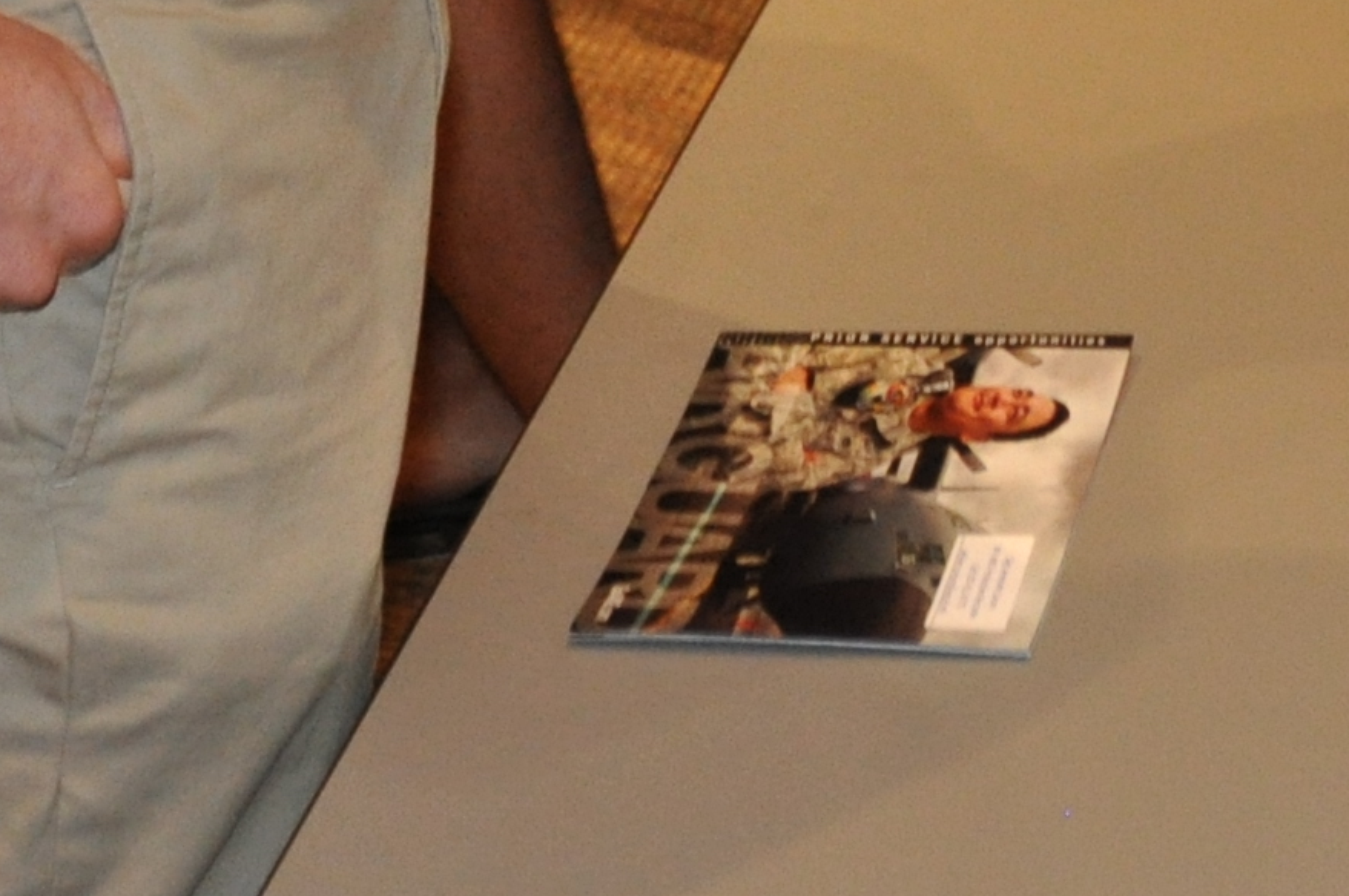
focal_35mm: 161
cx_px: 1361
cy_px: -1160
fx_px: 6026
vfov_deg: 7.9
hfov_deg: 12.6
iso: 800
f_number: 3.8
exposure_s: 1/60
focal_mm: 22
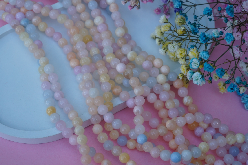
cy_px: 82
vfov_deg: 19.3
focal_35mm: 70
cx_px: 124
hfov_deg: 28.7
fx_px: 485
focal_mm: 47
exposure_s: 1/100
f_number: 8
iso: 100
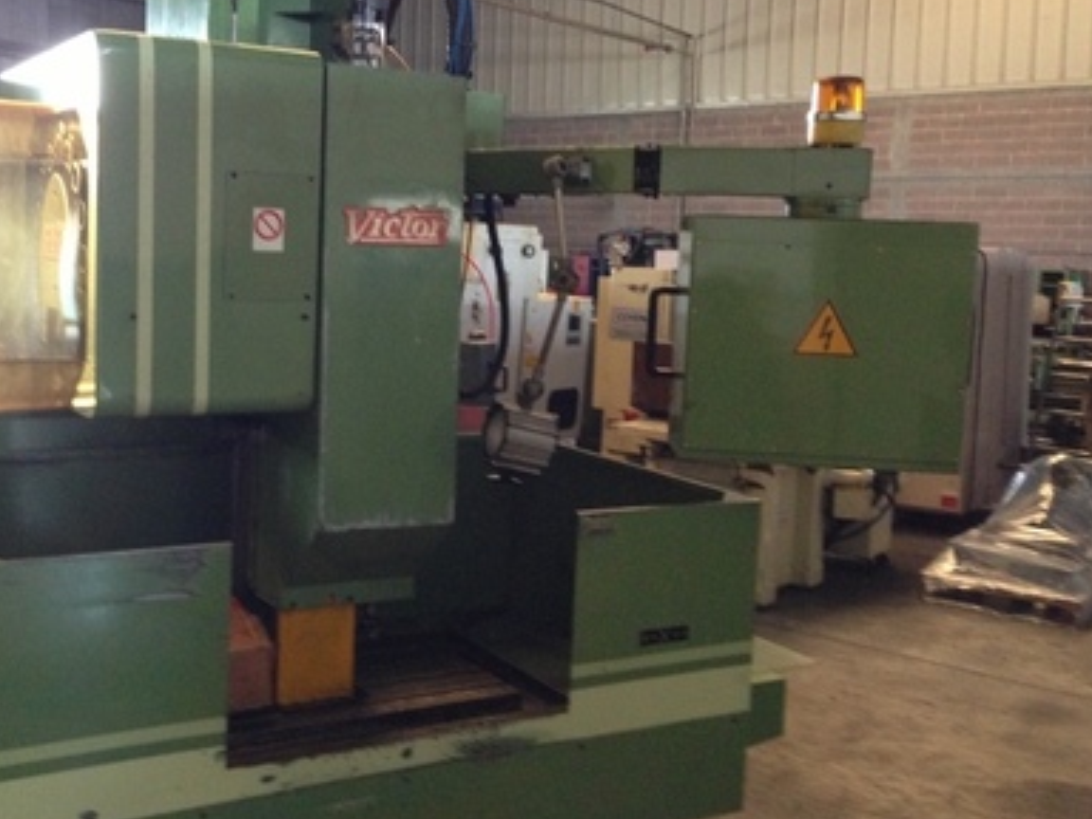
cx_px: 418
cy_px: 351
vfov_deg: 33.5
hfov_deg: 43.5
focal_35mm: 43
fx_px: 1356
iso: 320
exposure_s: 1/20
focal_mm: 4.13
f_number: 2.4
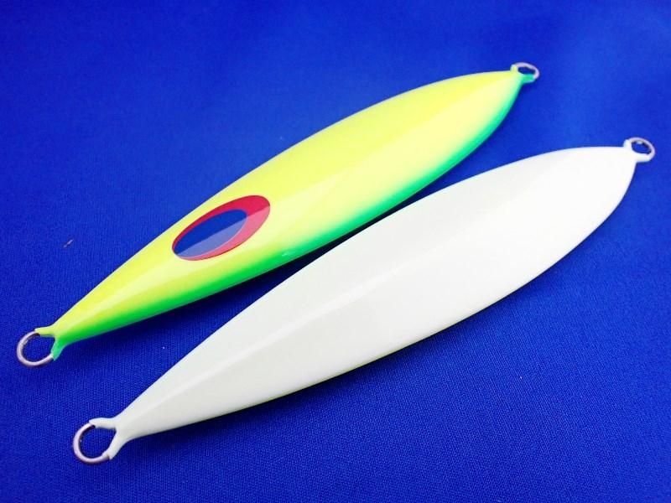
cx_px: 336
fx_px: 582
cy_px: 252
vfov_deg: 46.8
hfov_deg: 60.0
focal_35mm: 30
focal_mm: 5.4
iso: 800
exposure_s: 1/60
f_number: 2.3
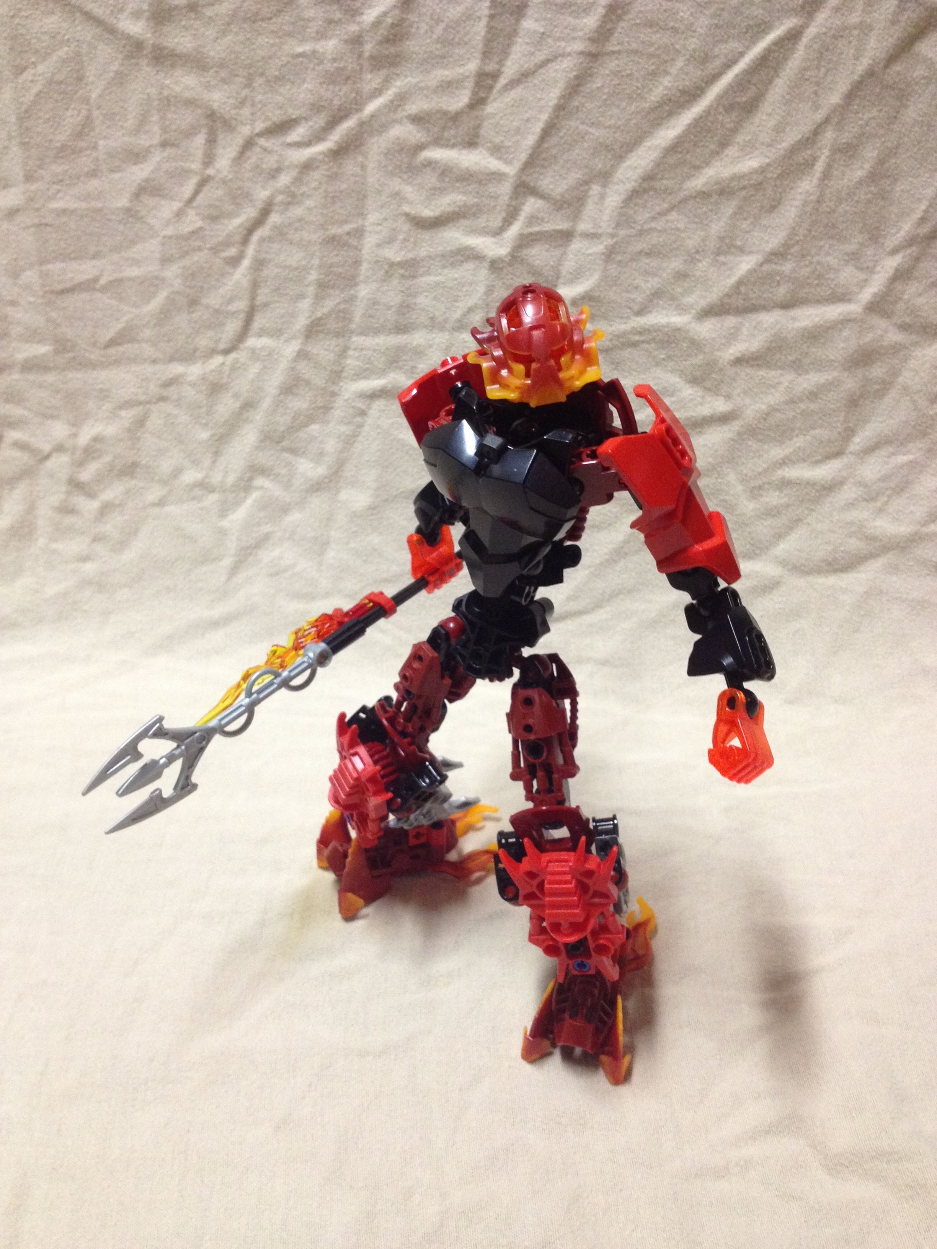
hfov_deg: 40.7
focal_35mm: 35
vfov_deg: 52.6
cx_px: 468
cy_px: 624
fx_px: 1263
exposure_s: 1/20
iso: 200
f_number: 2.4
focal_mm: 4.28
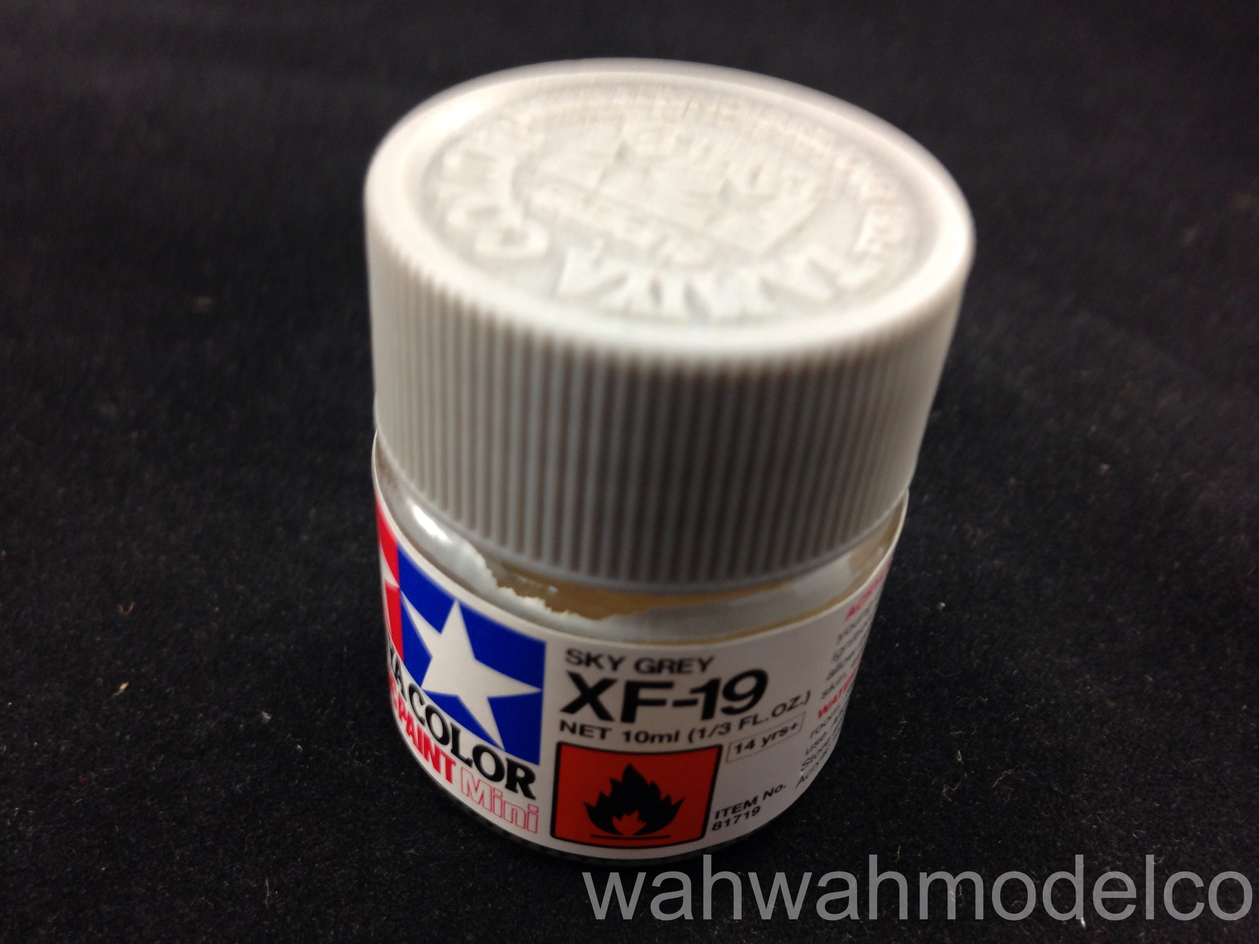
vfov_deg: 42.9
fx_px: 1200
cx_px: 630
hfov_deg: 55.4
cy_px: 472
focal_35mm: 33
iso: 64
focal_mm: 4.13
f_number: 2.4
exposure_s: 1/20
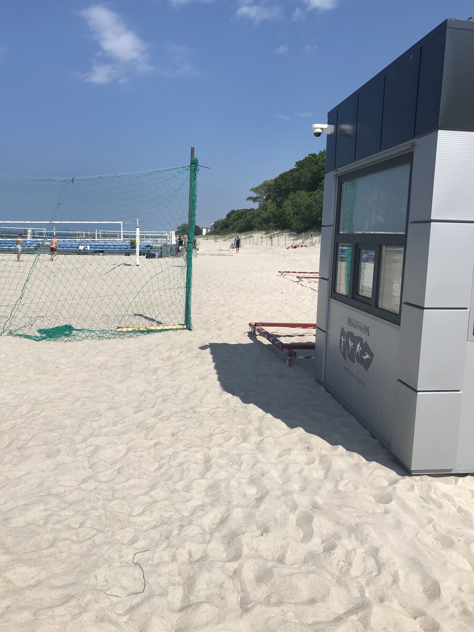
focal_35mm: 28
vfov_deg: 63.4
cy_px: 316
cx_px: 237
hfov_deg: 49.7
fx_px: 511
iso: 20
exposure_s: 1/4566
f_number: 1.8
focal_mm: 3.99
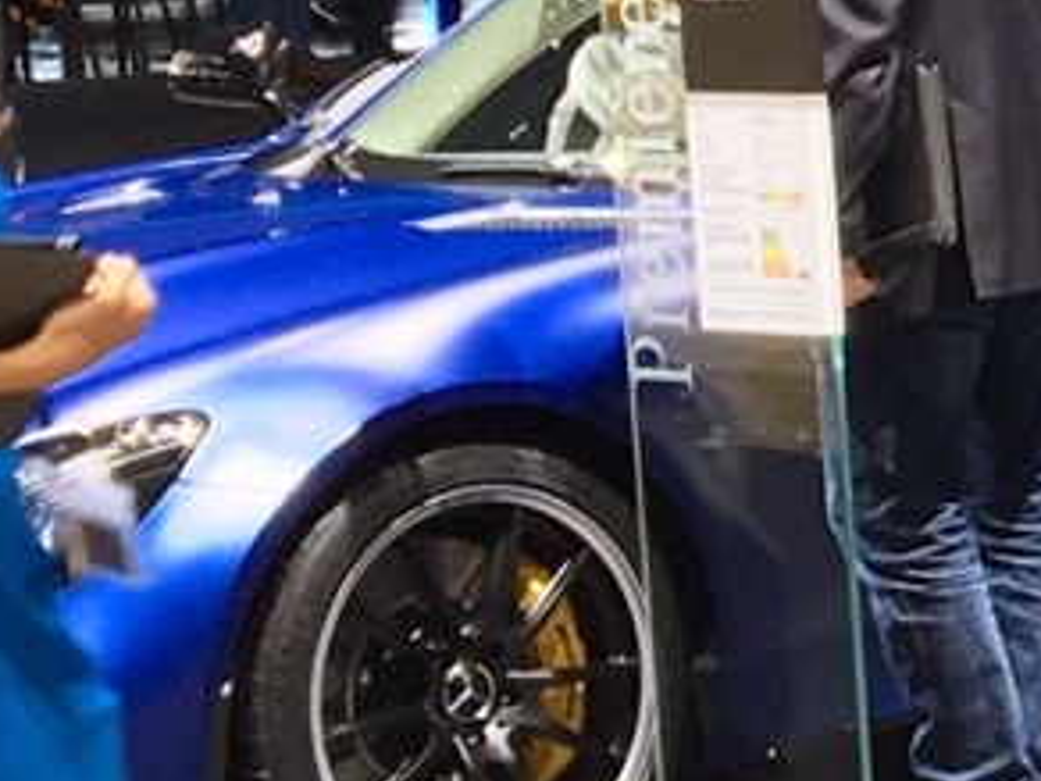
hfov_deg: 9.3
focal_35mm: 191
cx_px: 2478
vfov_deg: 7.8
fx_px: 5744
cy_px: 221
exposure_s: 1/50
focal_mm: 4.15
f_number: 2.2
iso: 25
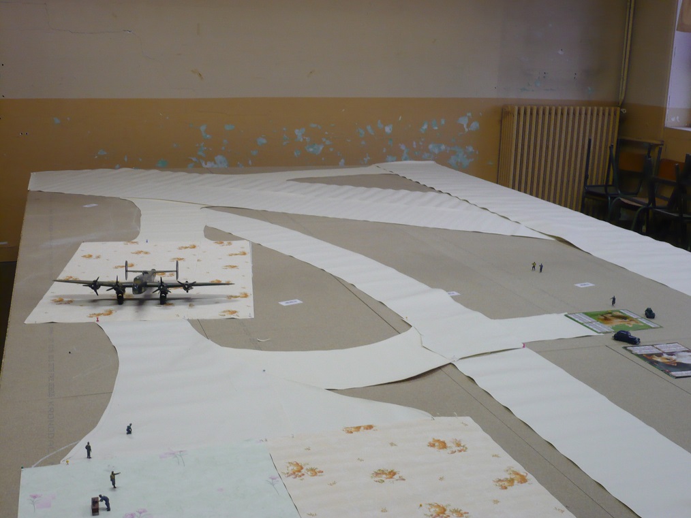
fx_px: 898
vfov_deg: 32.2
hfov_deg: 42.1
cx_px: 346
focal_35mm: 45
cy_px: 259
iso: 200
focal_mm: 7.5
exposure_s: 1/25
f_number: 3.2
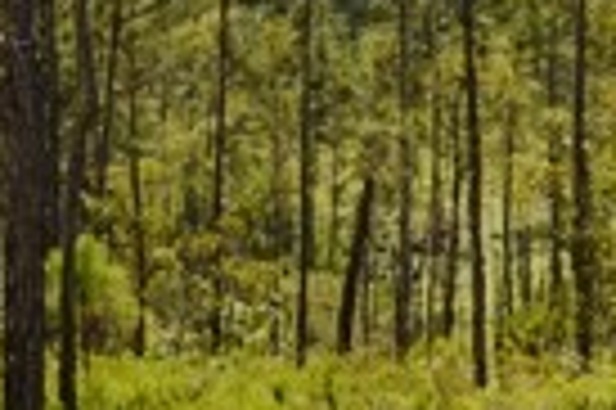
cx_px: -99
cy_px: -374
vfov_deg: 4.1
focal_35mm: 333
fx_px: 5691
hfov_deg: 6.2
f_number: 11
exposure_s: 1/200
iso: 100
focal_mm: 38
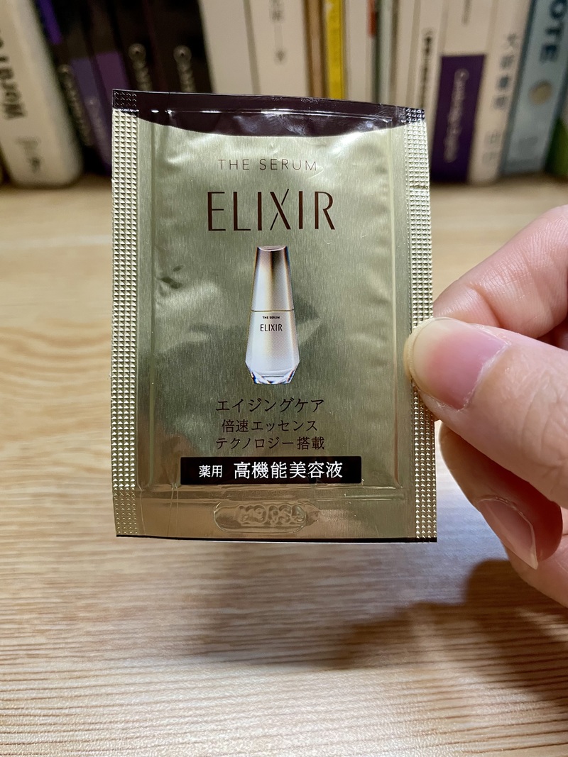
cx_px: 284
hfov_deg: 53.1
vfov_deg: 67.3
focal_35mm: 26
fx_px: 569
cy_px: 378
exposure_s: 1/60
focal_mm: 4.2
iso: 200
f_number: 1.6
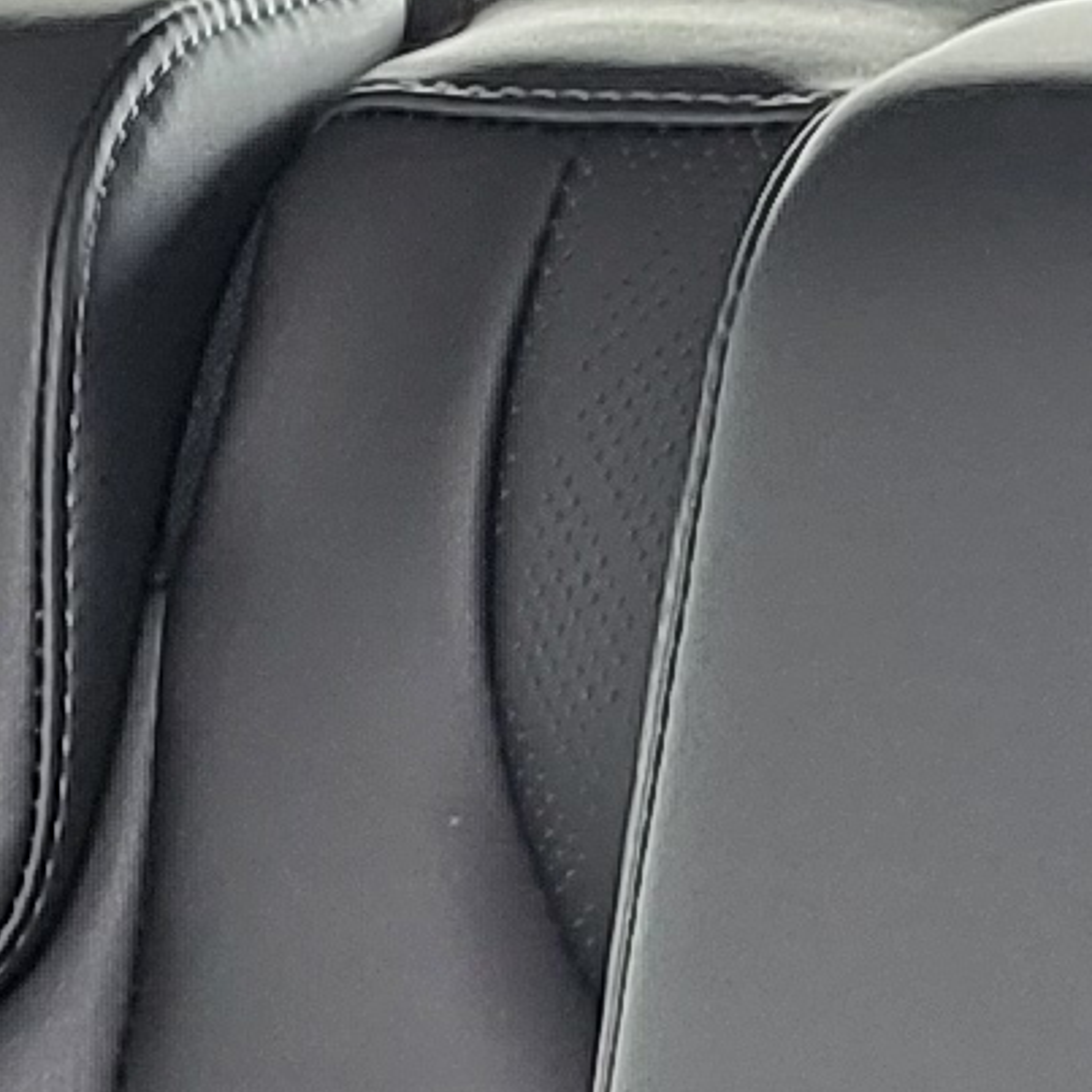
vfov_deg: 6.6
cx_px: -783
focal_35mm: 228
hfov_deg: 7.5
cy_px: 3915
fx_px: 8137
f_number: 1.8
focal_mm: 5.4
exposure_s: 1/40
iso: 200
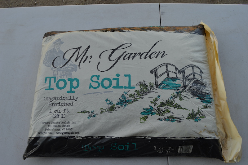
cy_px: 82
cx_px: 124
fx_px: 206
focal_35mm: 30
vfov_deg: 43.5
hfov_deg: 62.0
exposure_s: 1/100
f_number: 6.3
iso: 100
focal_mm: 20
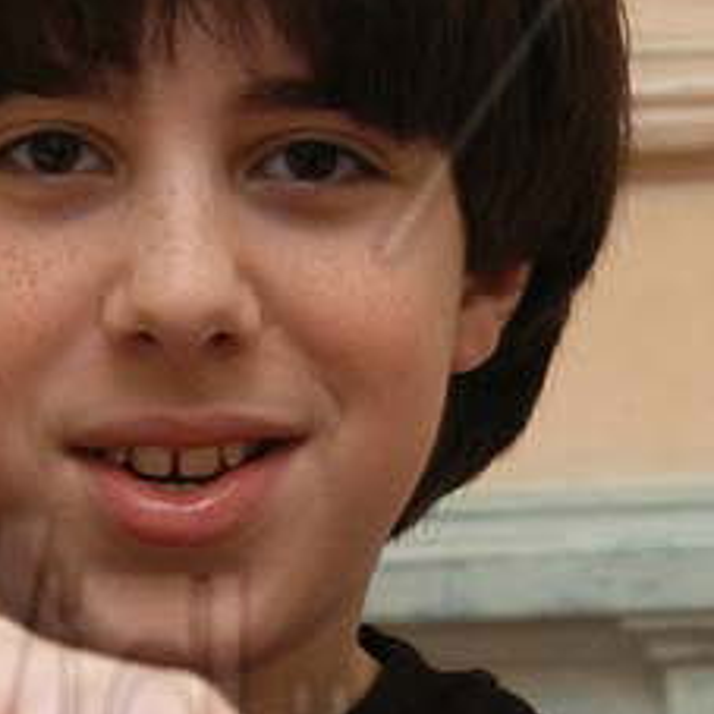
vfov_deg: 4.0
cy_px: 708
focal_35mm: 437
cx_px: 75
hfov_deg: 4.0
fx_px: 10198
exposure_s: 1/60
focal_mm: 82
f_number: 5.6
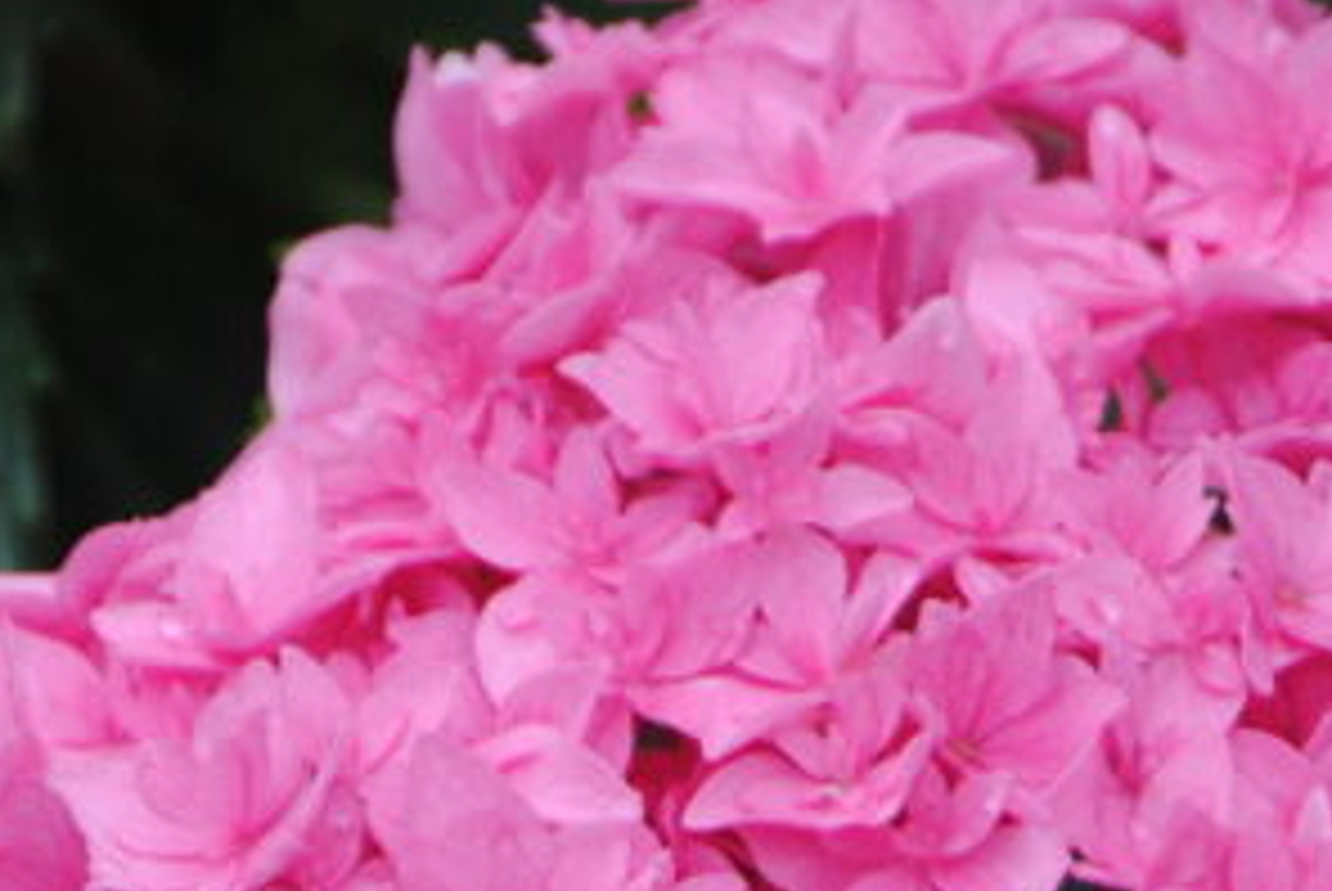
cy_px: 1249
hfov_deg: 2.2
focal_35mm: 930
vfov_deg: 1.5
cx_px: 824
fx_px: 34443
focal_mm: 170
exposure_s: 1/100
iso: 400
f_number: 6
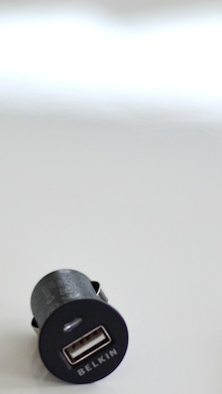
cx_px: 74
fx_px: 2109
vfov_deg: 10.6
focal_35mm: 202
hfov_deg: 6.0
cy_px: 332
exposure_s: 1/500
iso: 400
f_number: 1.8
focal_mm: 50
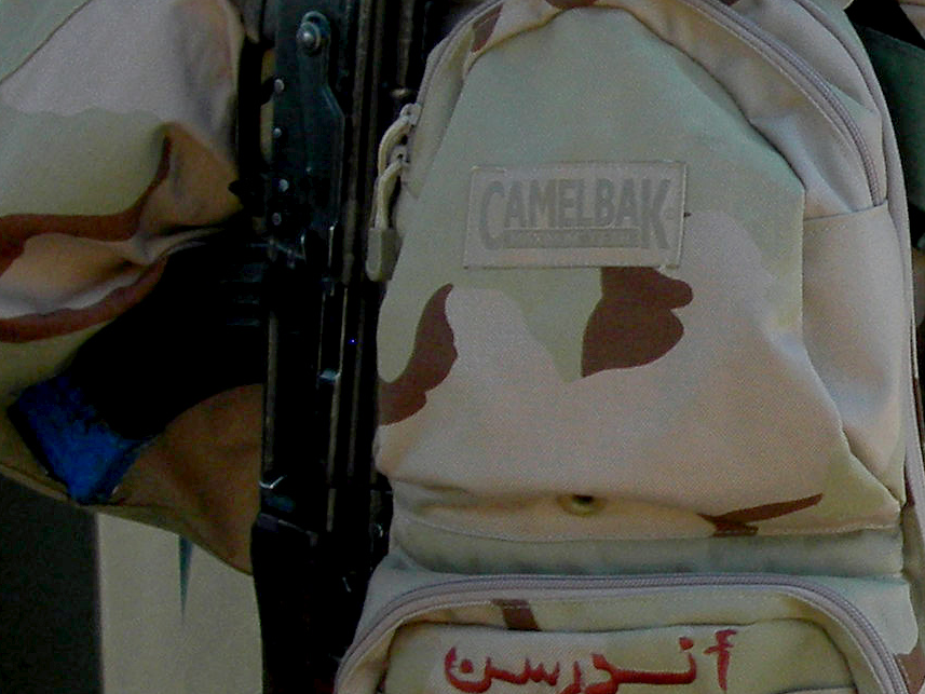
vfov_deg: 10.1
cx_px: 1401
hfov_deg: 12.7
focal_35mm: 147
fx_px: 3929
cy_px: 299
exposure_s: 1/198
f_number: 4.9
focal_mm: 8.5
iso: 50
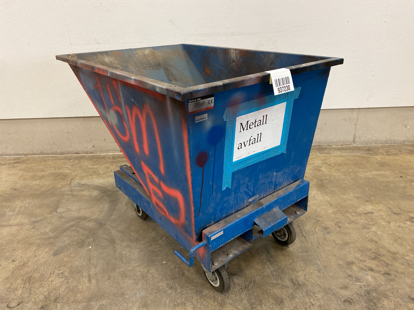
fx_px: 311
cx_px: 207
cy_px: 155
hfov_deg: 67.3
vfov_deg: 53.1
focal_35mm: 26
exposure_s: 1/60
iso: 160
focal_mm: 4.25
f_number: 1.8
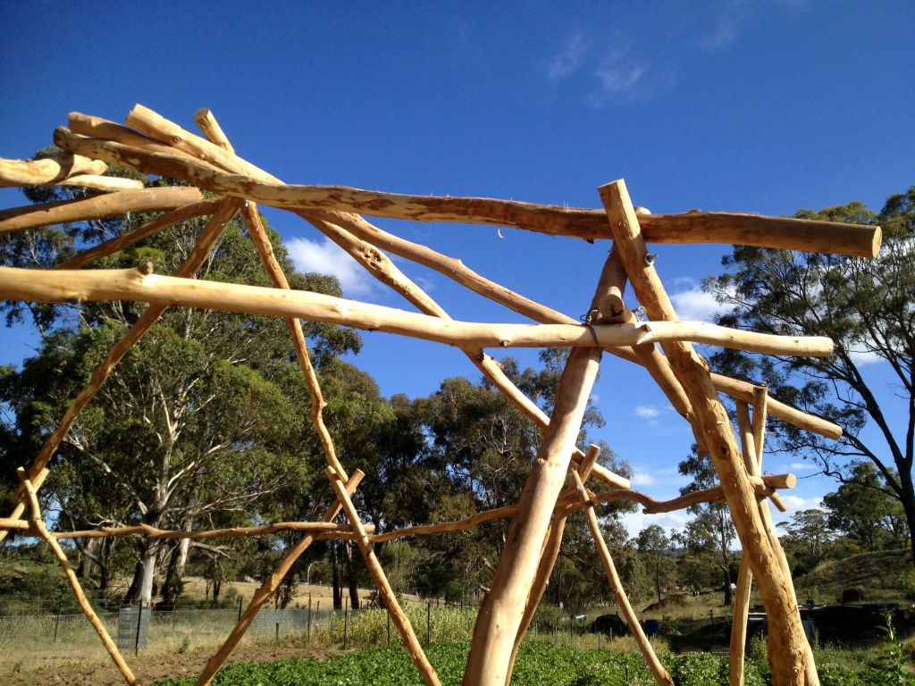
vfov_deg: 40.7
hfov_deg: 52.6
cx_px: 458
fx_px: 925
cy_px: 343
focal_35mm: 35
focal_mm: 4.28
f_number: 2.4
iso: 50
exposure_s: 1/1416
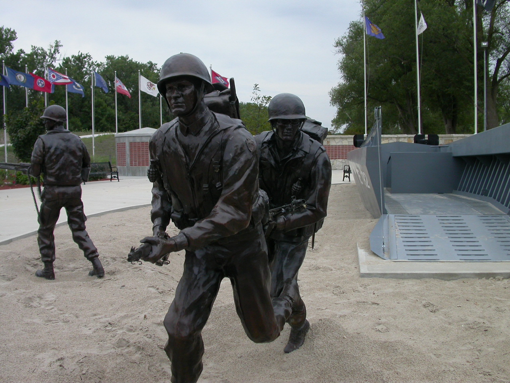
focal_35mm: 38
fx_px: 560
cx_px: 255
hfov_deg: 49.0
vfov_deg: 37.7
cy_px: 192
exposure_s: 1/1266
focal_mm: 7.85
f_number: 3.3
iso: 100
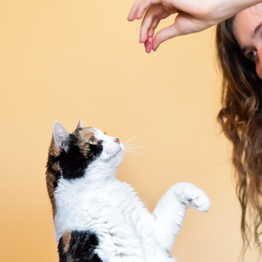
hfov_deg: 13.3
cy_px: 133
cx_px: 183
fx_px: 1122
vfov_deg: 13.3
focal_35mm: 131
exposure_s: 1/400
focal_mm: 98
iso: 3200
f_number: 2.8
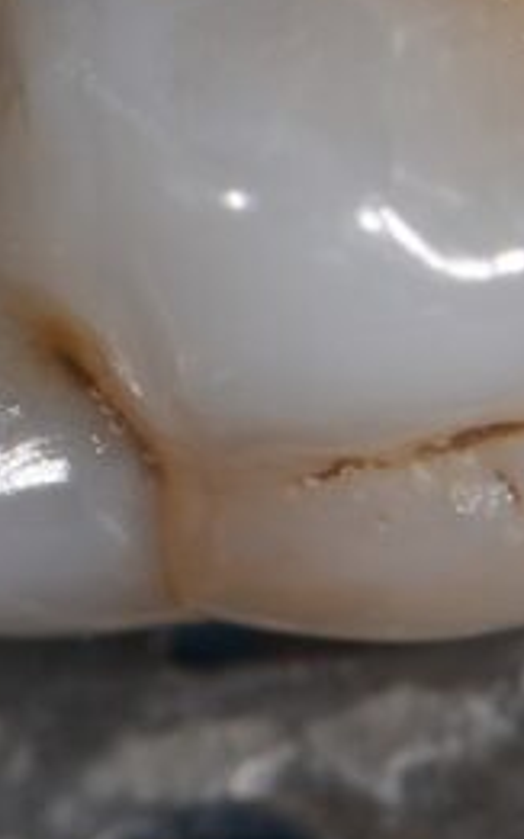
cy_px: -132
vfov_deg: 3.3
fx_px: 14357
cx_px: 328
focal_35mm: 628
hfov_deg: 2.1
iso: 200
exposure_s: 1/160
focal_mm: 105
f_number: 32
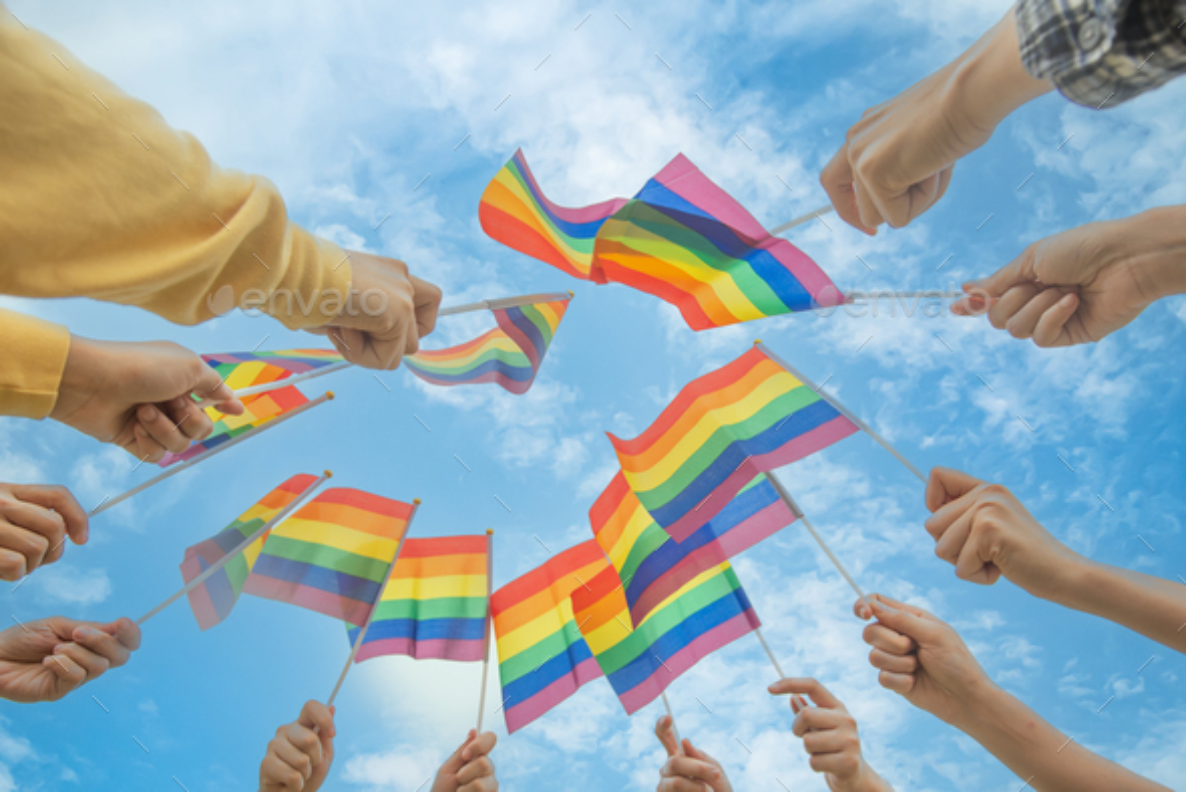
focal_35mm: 32
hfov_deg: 58.7
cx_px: 593
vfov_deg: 41.2
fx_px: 1055
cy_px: 396
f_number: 7.1
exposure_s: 1/1000
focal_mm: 32
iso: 200
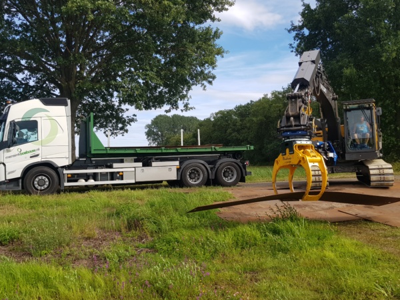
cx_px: 200
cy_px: 150
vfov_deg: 53.1
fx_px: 300
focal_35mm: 26
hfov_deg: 67.3
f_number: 1.7
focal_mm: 4.2
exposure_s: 1/1424
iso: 40
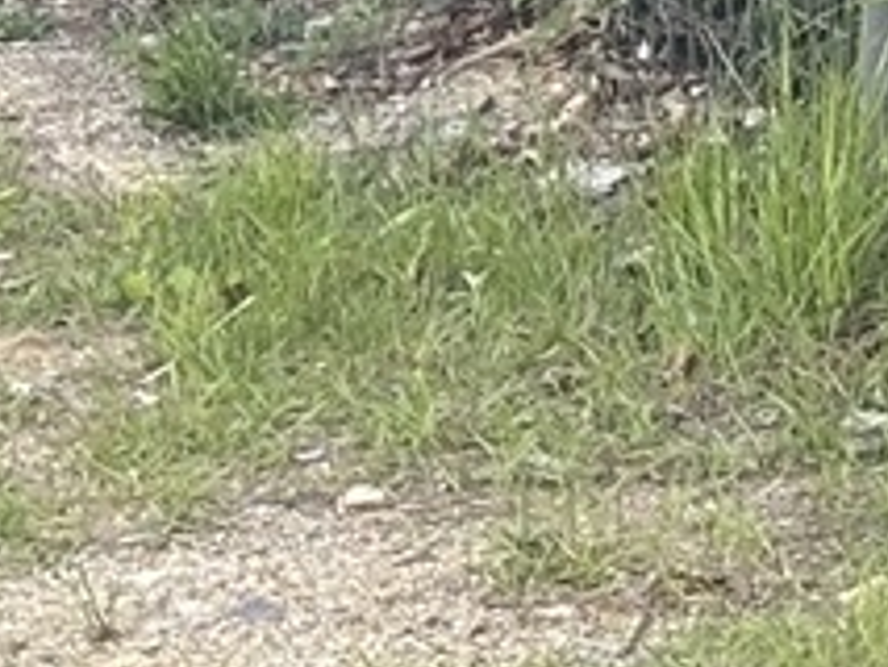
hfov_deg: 5.3
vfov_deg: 4.1
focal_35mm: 352
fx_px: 9035
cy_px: -984
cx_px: 2847
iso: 32
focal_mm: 5.96
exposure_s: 1/406
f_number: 1.6
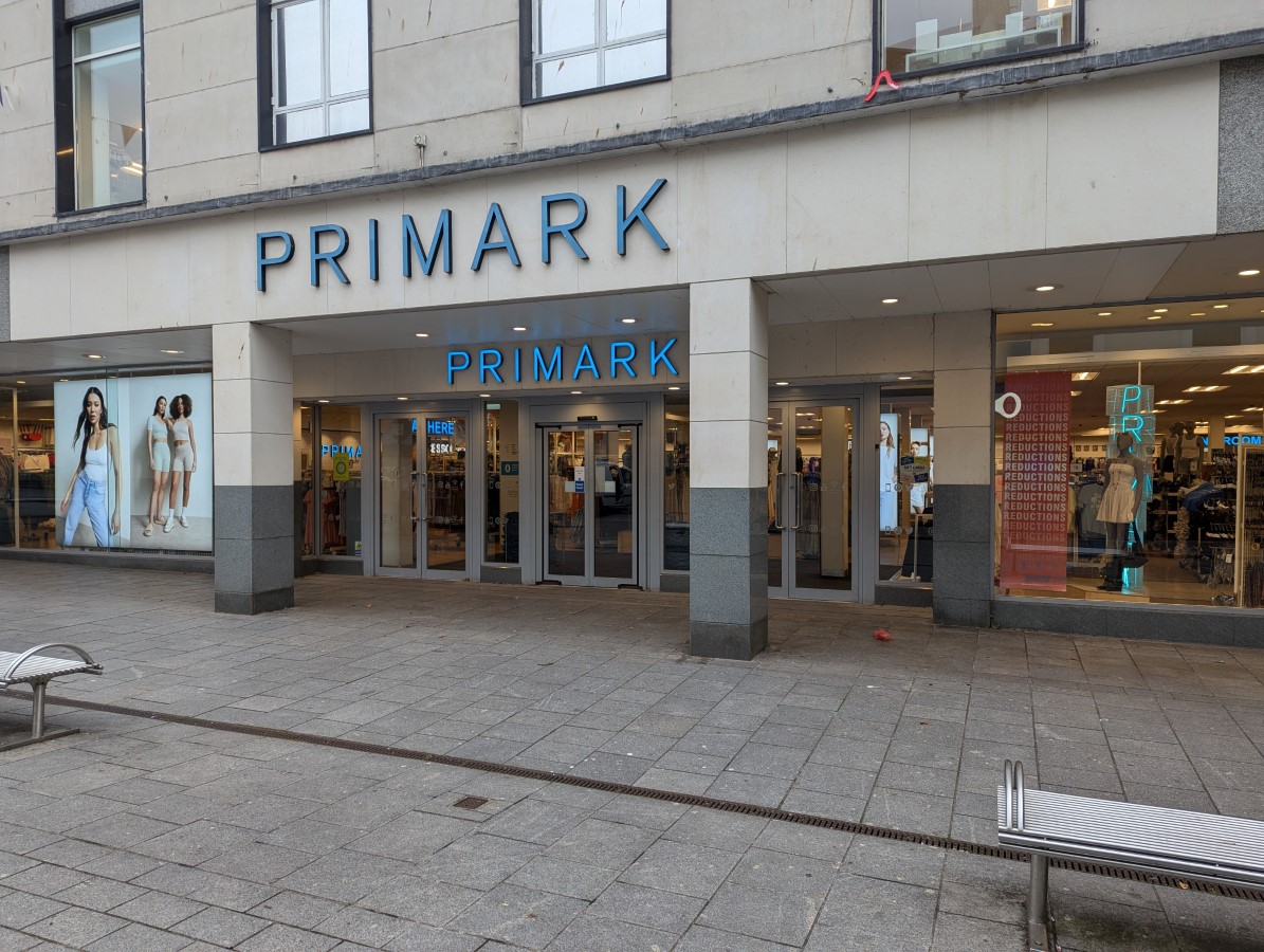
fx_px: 878
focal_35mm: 24
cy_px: 476
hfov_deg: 71.5
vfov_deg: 56.9
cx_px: 632
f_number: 1.85
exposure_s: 1/230
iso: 41
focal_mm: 6.81
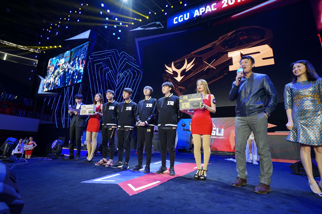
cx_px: 161
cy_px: 107
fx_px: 143
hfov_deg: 96.7
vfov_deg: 73.7
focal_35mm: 16
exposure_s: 1/100
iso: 640
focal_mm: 16
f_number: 4.5
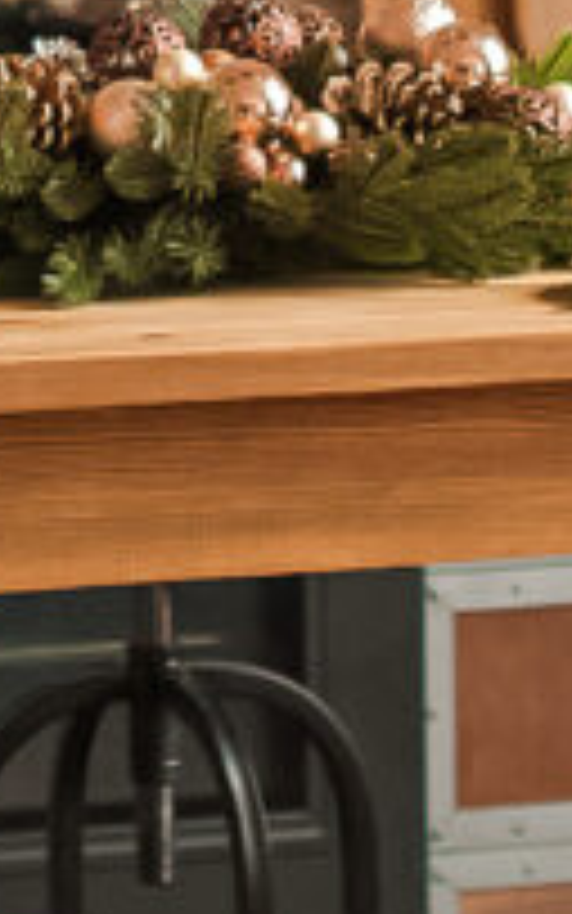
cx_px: 180
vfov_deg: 5.4
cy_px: -531
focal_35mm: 386
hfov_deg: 3.4
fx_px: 9621
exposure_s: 1/250
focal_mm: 50
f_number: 3.2
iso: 800
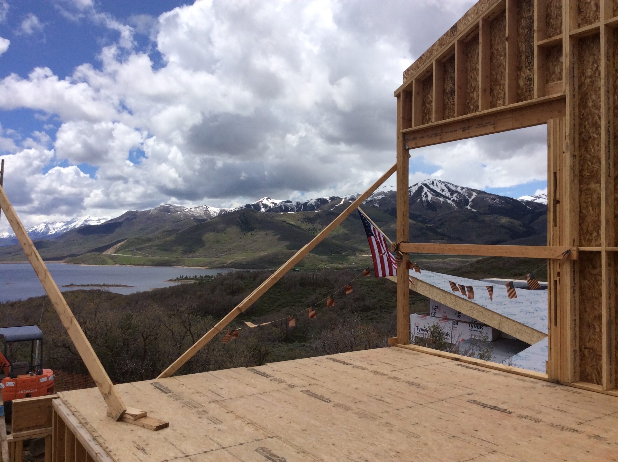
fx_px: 570
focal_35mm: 32
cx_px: 309
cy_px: 231
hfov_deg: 56.9
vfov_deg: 44.1
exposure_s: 1/3185
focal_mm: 3.3
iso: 32
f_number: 2.4
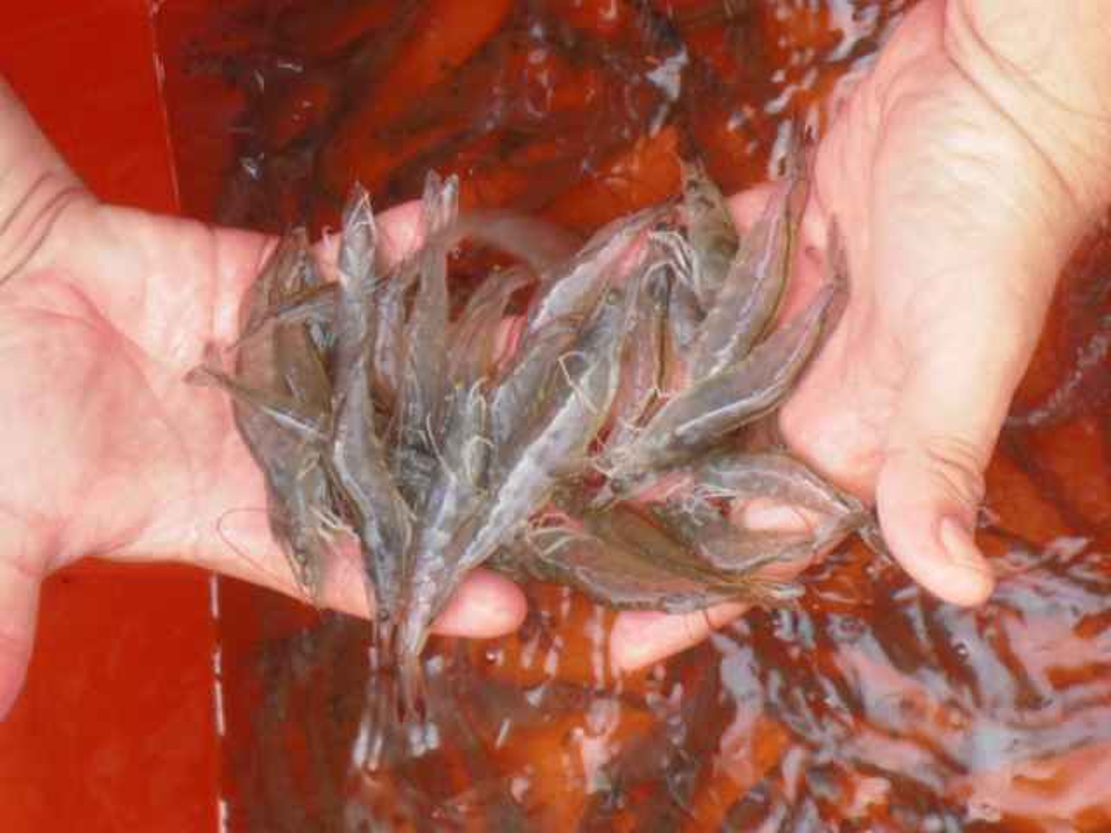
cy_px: 416
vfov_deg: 13.2
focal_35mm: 112
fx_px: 3595
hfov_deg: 17.6
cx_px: 556
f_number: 5.9
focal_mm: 18.6
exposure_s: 1/100
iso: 200
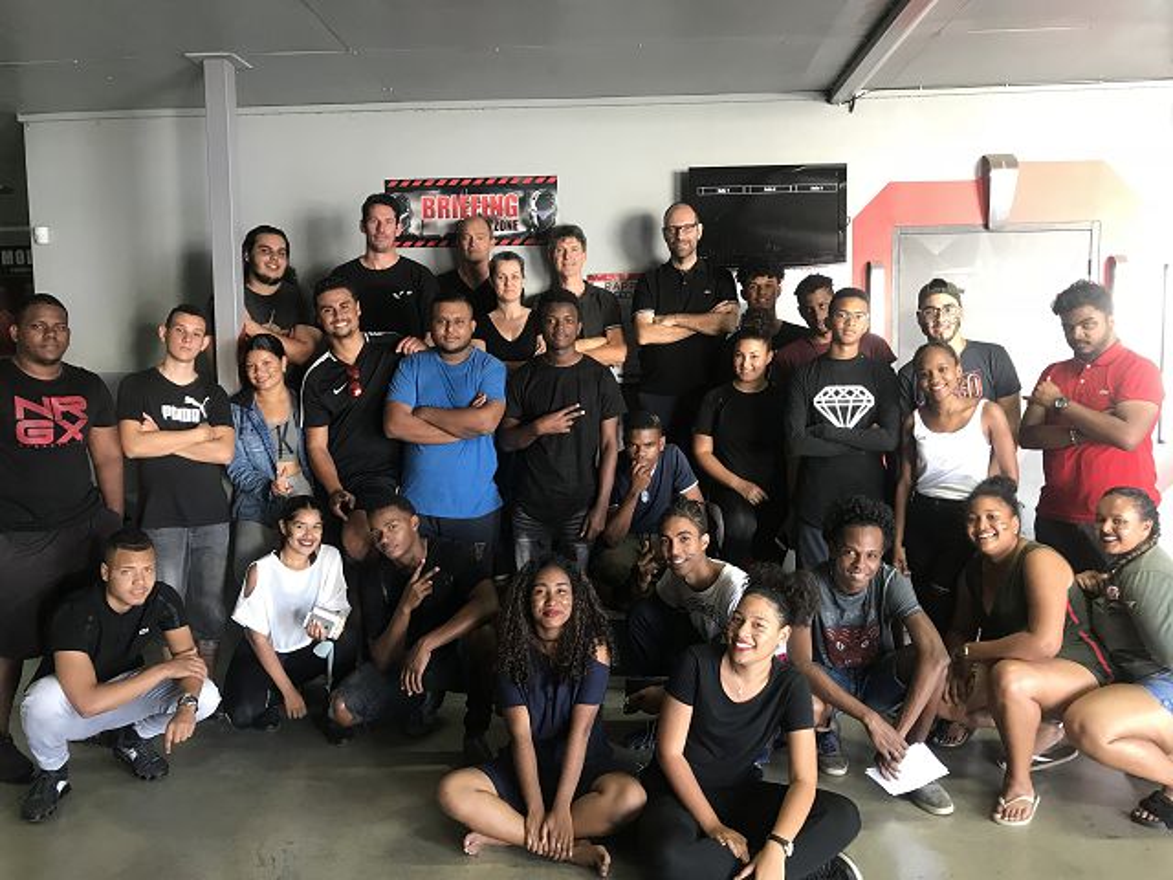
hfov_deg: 63.4
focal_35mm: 28
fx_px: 949
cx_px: 586
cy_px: 440
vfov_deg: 49.7
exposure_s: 1/17
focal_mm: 3.99
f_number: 1.8
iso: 50
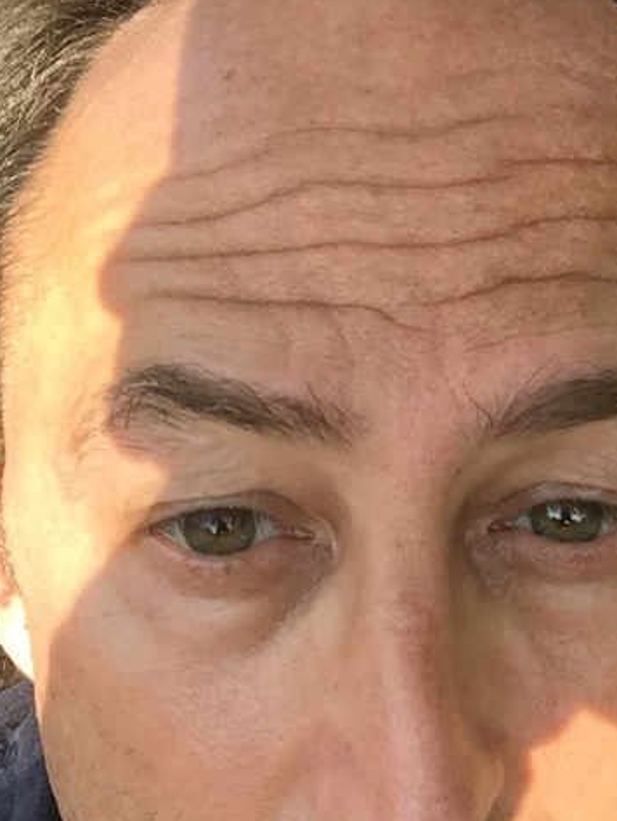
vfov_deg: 31.5
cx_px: 321
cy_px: 510
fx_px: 1448
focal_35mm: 61
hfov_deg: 24.0
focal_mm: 2.65
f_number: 2.2
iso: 32
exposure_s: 1/373
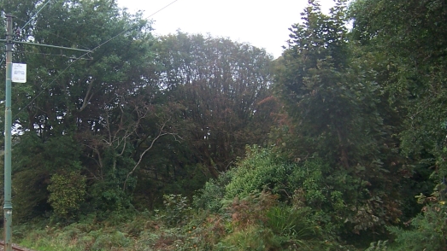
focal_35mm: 55
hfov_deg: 37.2
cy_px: 197
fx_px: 652
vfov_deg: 21.6
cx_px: 132
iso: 80
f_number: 3.4
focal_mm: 5.5
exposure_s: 1/180
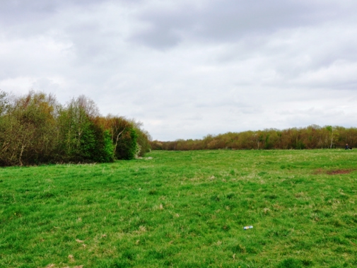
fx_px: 413
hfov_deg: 46.8
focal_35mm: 40
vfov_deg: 36.0
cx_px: 180
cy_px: 133
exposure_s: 1/250
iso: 400
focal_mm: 24
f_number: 10
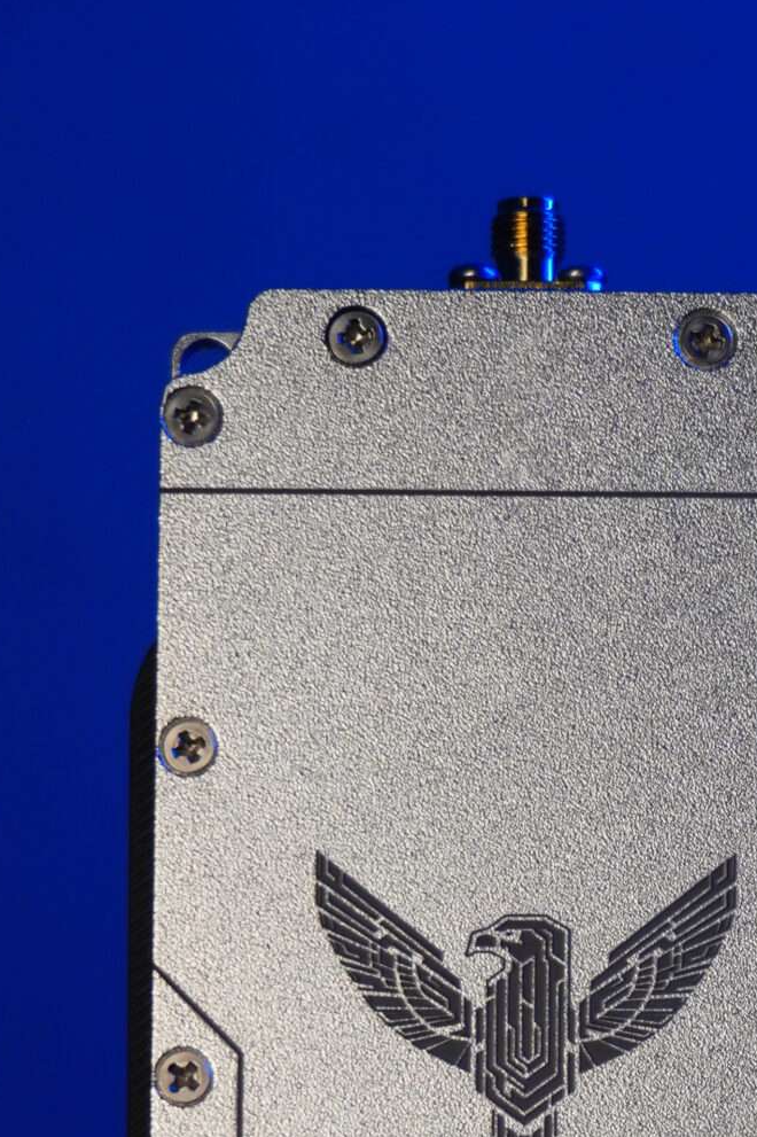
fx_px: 5870
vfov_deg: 11.0
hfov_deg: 7.4
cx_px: 528
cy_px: 1077
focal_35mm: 186
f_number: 5.6
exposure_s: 1/100
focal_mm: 60
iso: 640
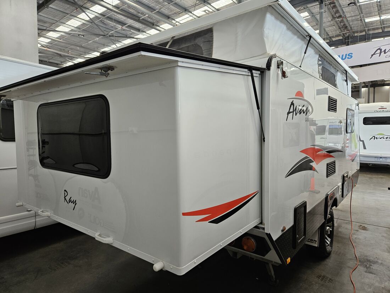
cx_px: 195
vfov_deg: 58.9
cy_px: 146
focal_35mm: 23
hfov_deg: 73.9
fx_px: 259
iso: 160
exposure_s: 1/190
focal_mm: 5.4
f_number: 1.8
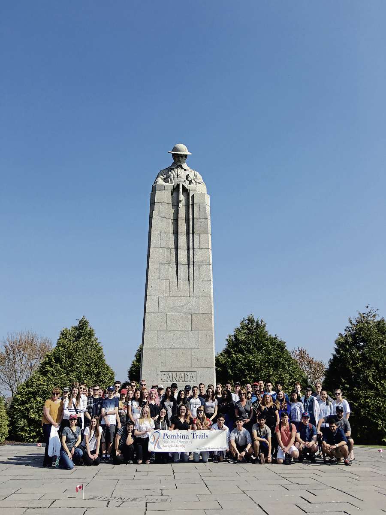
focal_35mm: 29
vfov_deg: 61.7
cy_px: 258
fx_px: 431
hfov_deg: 48.2
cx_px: 193
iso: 25
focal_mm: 4.15
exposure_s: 1/1326
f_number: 2.2
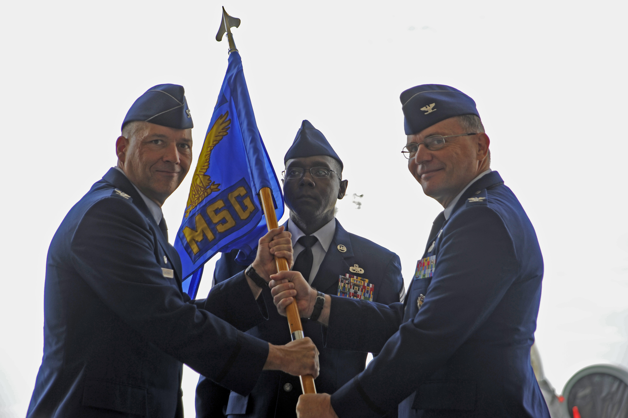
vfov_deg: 11.4
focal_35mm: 120
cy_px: 209
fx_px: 2092
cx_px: 314
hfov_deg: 17.1
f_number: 6.3
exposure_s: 1/250
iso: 200
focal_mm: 120
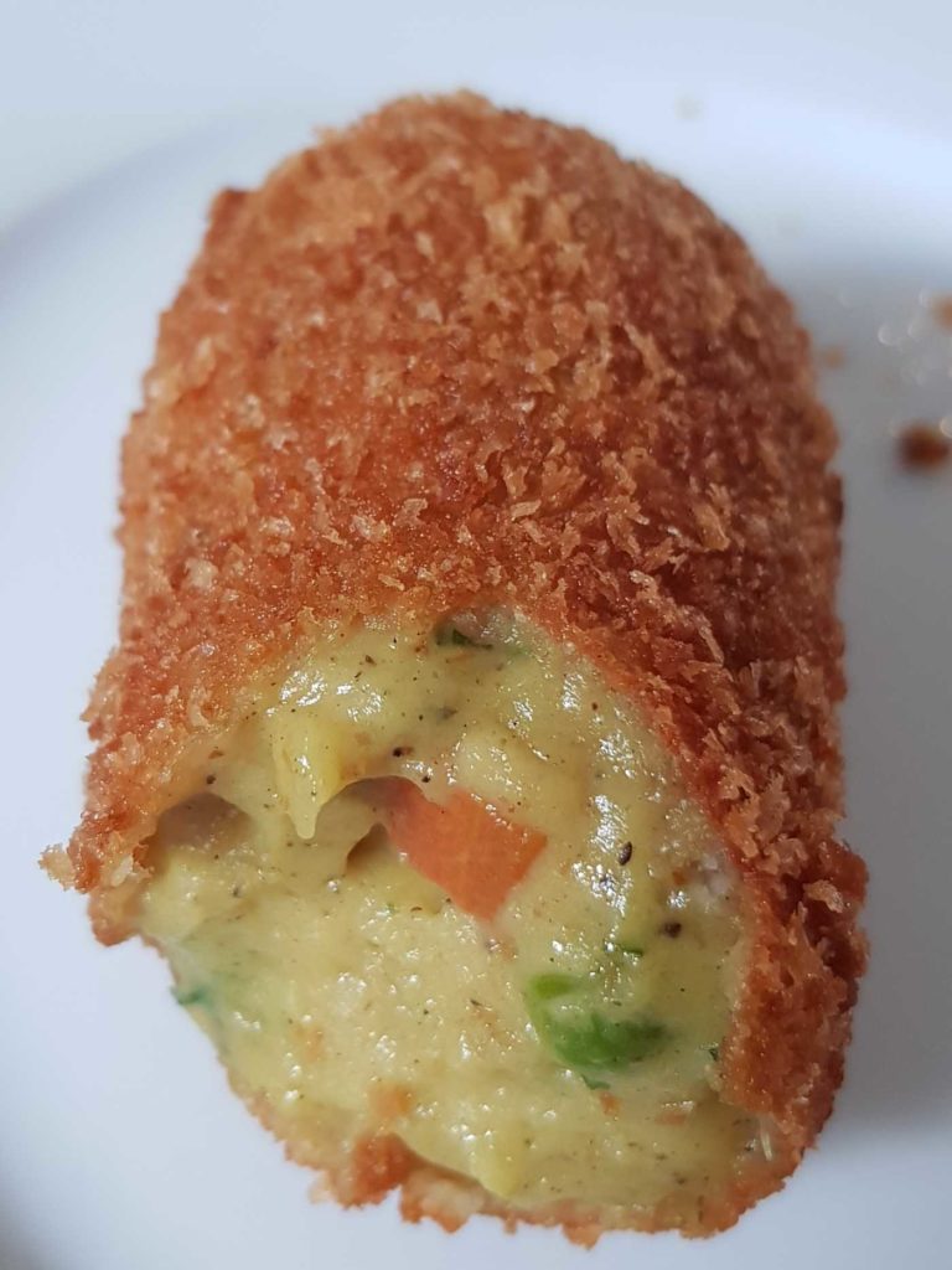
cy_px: 635
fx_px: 953
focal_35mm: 26
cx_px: 476
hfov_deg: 53.1
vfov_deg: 67.3
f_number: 1.7
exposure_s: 1/33
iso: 160
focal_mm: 4.2
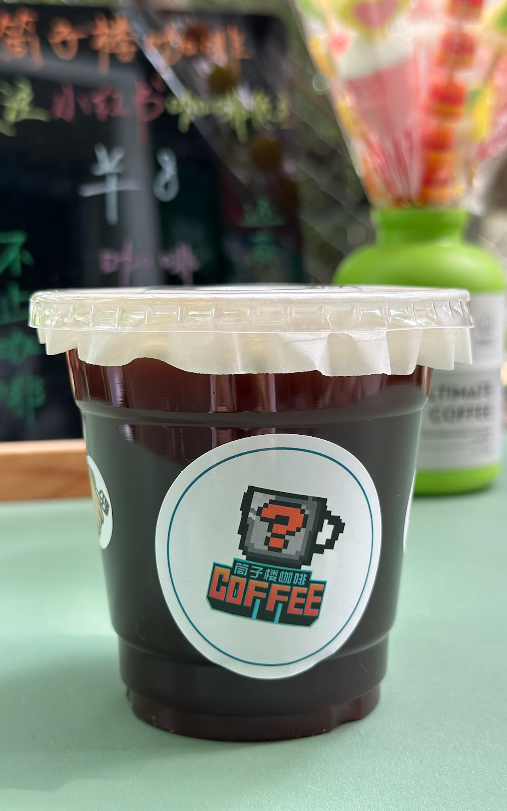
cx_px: 277
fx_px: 1127
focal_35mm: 51
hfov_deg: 25.3
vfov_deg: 39.6
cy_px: 405
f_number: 1.78
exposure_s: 1/104
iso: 125
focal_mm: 6.86
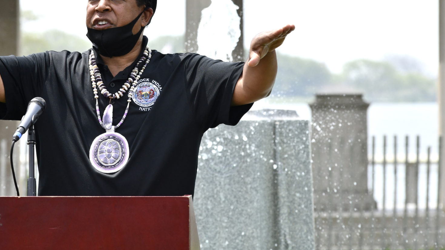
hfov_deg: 5.9
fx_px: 4319
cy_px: 1
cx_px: 145
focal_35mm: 366
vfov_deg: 3.3
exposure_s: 1/640
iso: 800
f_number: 13
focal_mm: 200
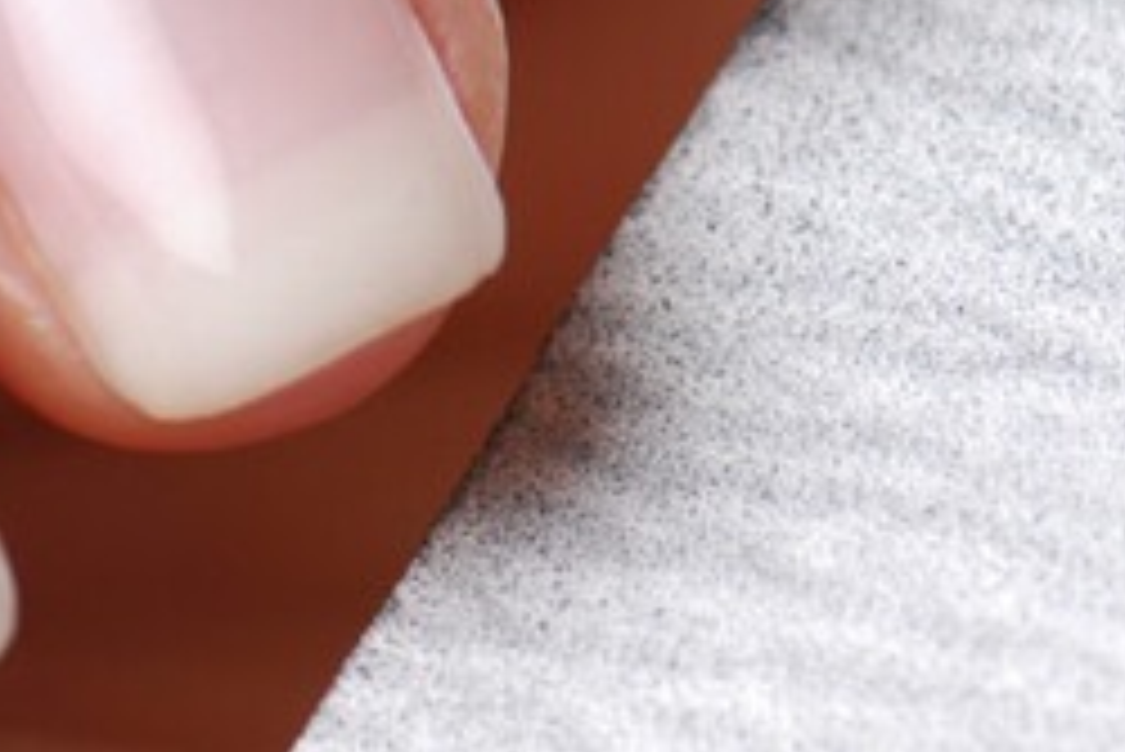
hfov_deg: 3.6
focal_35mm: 567
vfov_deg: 2.4
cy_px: 378
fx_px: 17722
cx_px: -212
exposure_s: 1/250
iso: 100
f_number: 8
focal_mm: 105
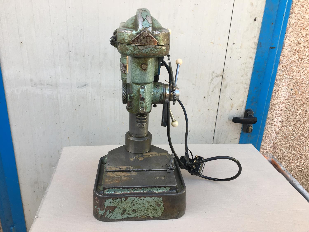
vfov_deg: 48.2
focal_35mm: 29
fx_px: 259
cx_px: 154
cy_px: 116
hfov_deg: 61.7
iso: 32
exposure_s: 1/100
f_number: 2.2
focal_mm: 4.15
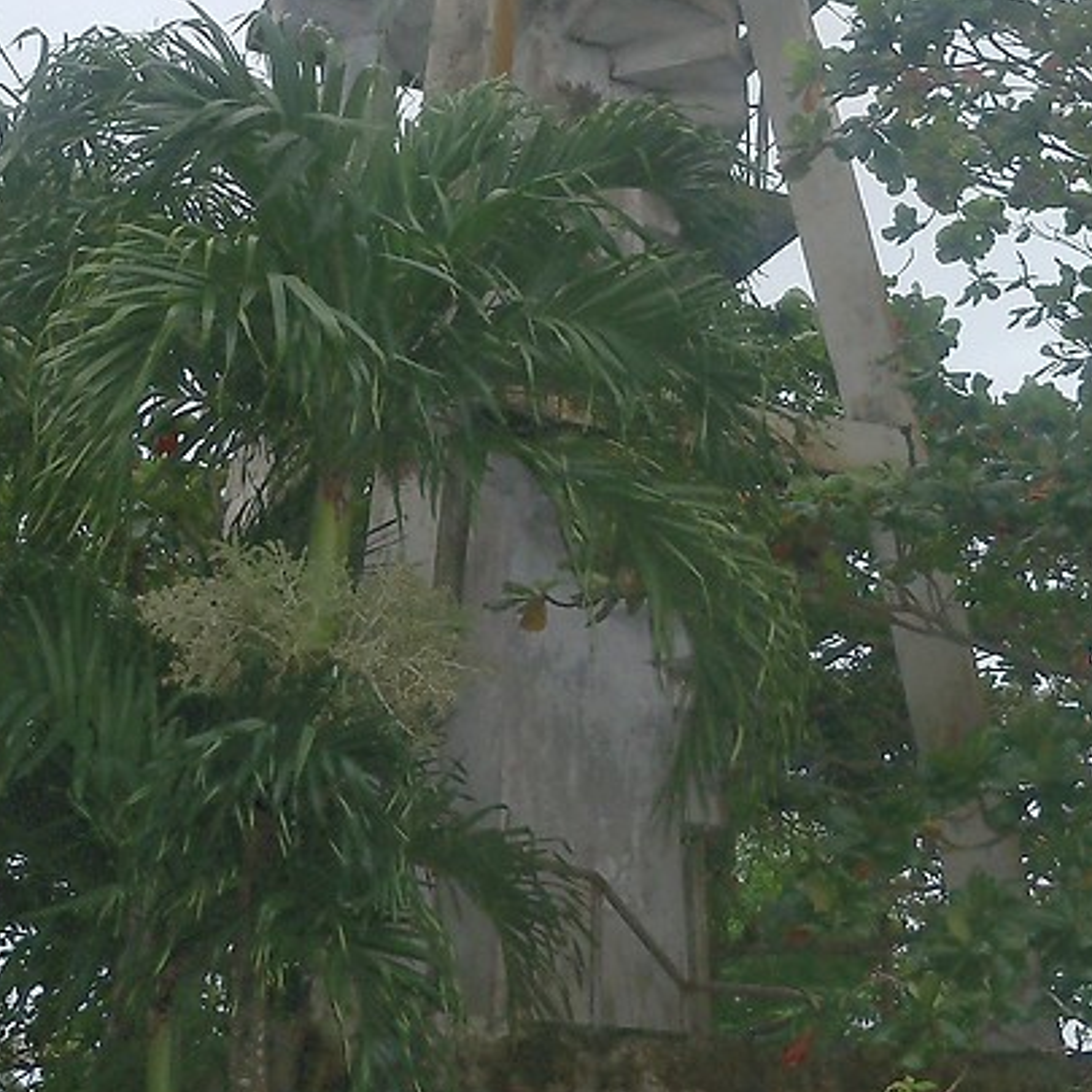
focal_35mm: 61
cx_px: 508
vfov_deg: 27.8
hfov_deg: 28.2
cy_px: 284
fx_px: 2177
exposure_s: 1/1000
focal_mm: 6.2
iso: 160
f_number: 3.5
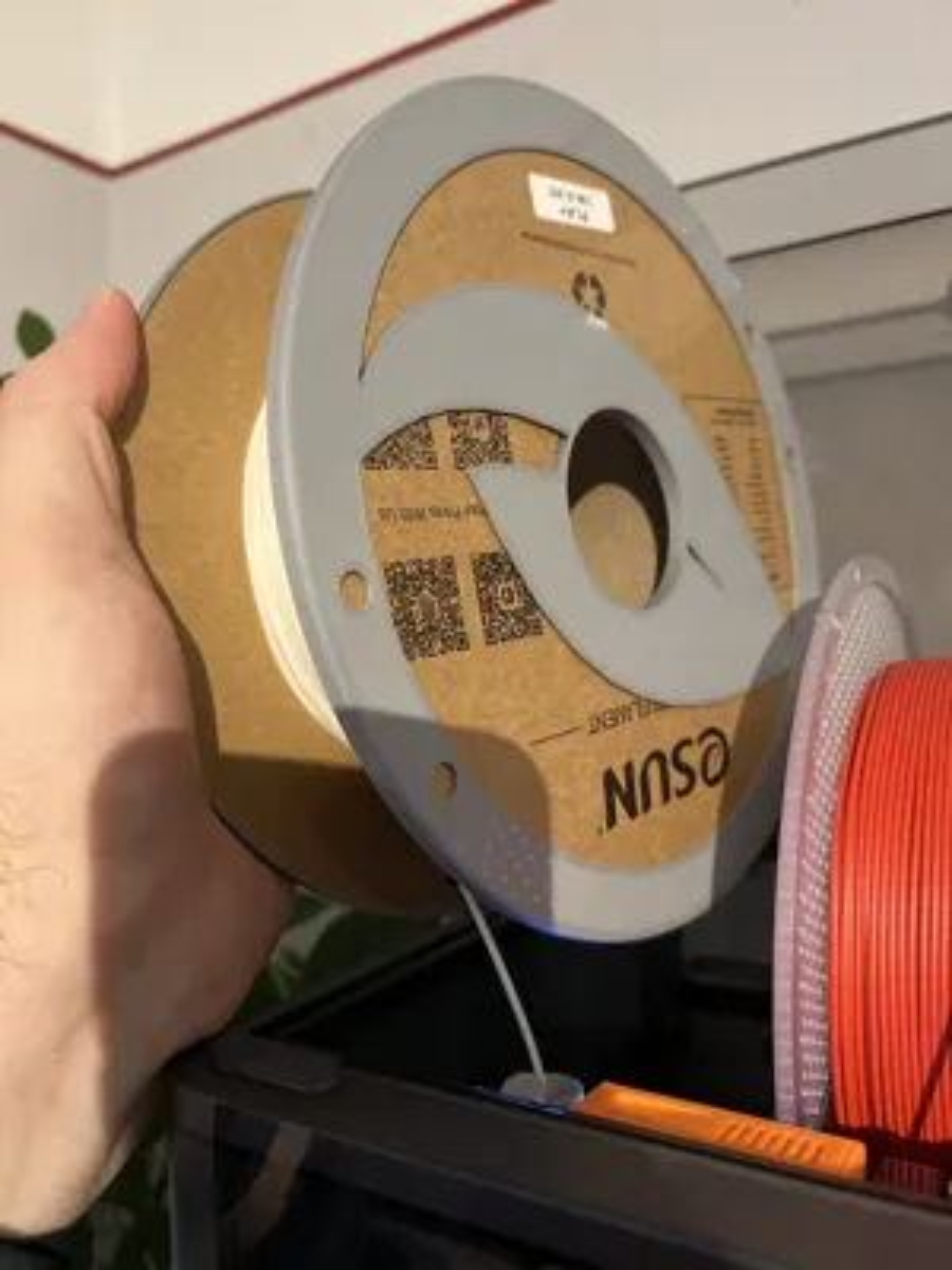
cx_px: 476
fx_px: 953
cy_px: 635
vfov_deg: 67.3
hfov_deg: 53.1
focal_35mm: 26
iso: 400
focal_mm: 5.7
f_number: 1.5
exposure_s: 1/33
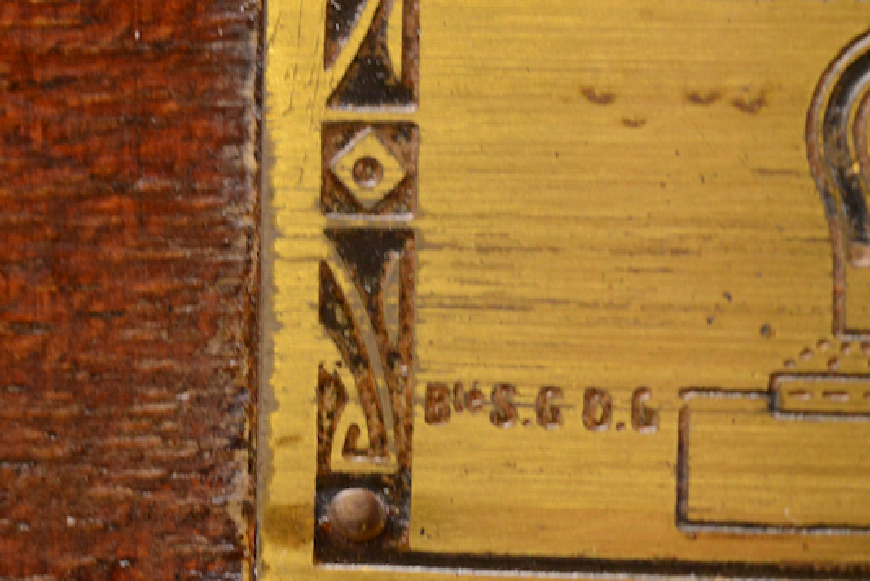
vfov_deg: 9.4
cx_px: 979
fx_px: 3531
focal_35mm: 146
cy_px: 148
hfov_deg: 13.7
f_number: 8
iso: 2500
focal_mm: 60
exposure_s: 1/100
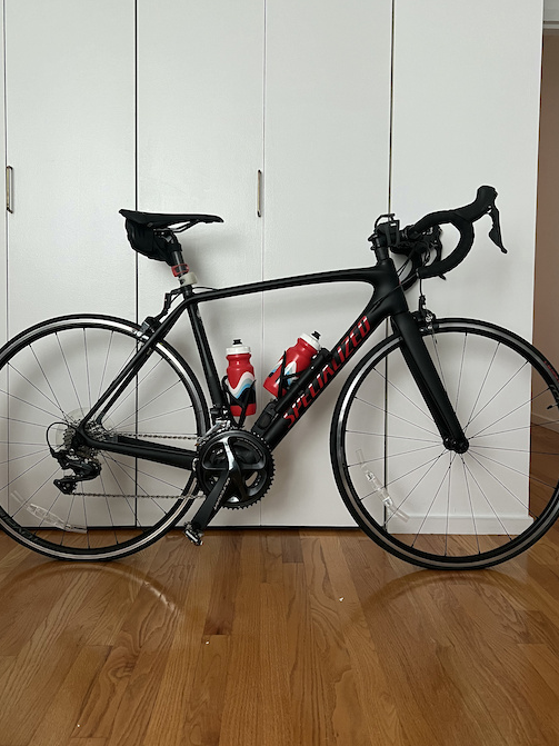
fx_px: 668
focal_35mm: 31
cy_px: 337
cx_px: 278
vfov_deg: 58.3
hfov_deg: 45.4
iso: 250
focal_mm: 5.7
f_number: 1.5
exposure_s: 1/60
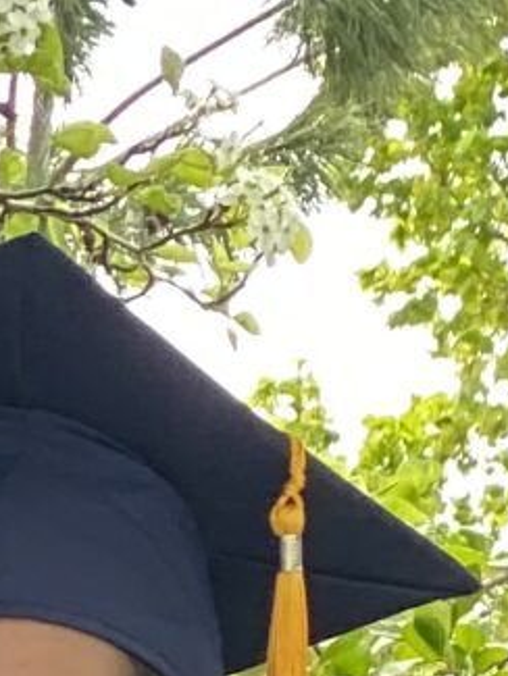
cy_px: 2095
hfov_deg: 3.5
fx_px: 8017
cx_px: -985
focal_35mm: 410
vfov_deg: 4.6
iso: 32
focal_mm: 6
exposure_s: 1/122
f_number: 2
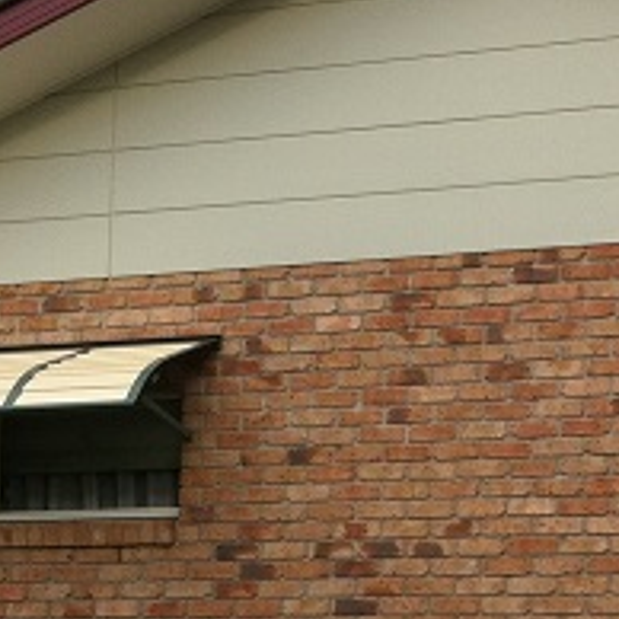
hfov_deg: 13.9
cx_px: 571
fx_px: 2509
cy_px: 432
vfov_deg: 14.0
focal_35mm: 124
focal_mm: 3.85
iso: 80
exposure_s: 1/413
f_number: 2.8
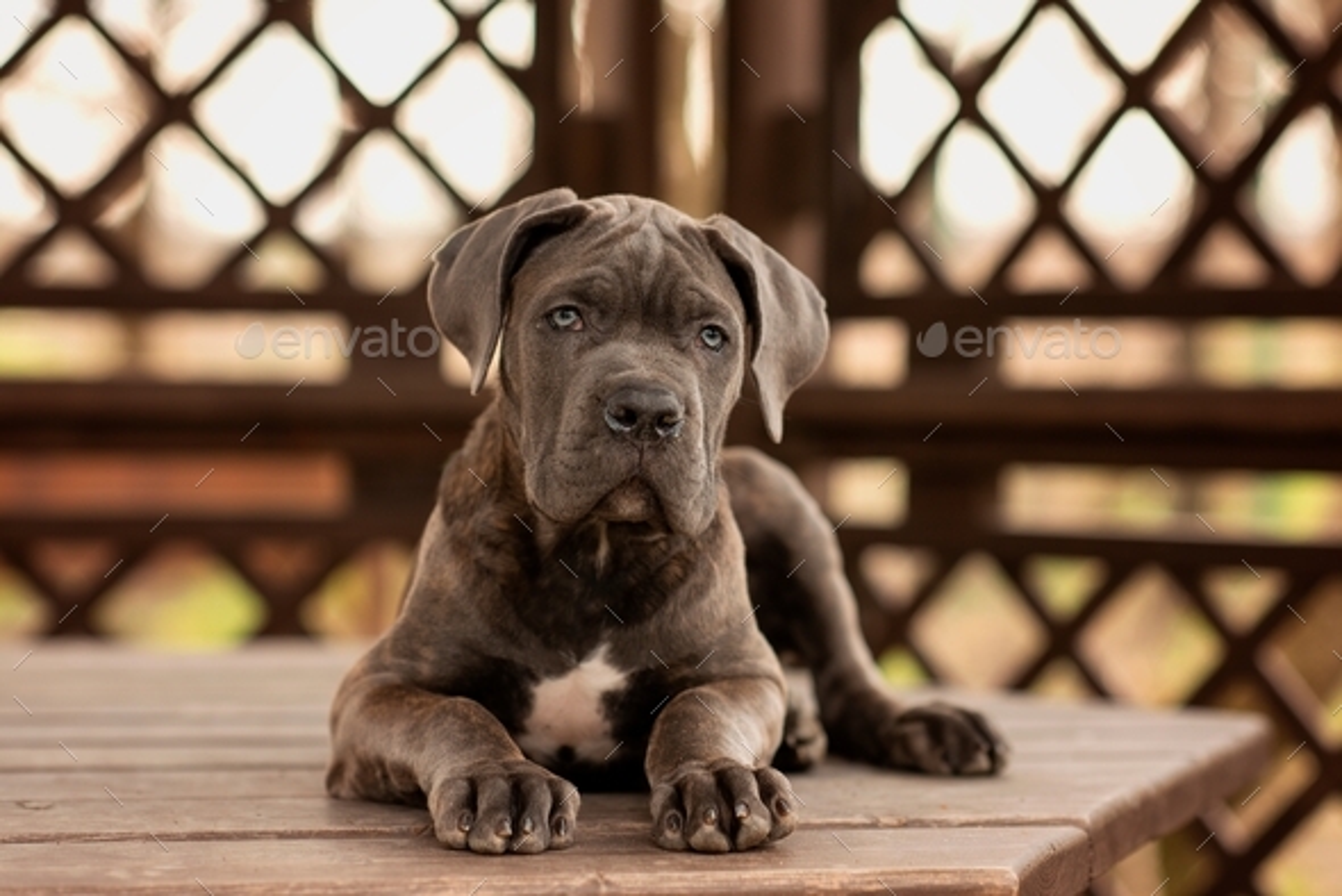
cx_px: 671
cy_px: 448
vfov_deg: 16.1
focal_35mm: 85
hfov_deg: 23.9
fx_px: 3170
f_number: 2.8
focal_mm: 85
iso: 200
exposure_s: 1/250
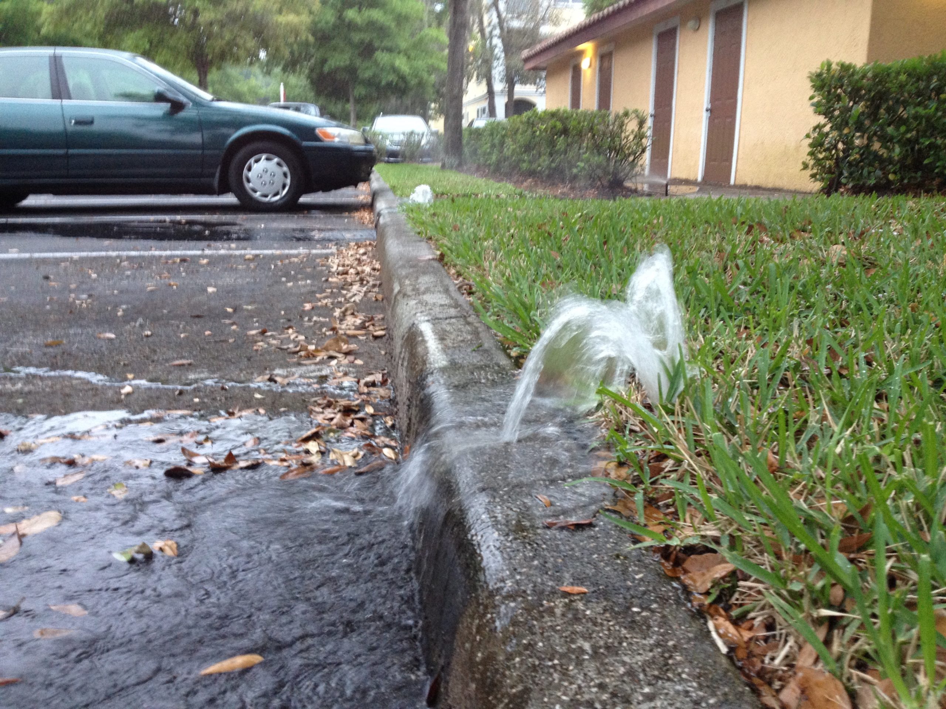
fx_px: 956
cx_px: 473
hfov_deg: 52.6
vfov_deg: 40.7
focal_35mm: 35
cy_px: 354
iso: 160
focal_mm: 4.28
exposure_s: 1/20
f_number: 2.4
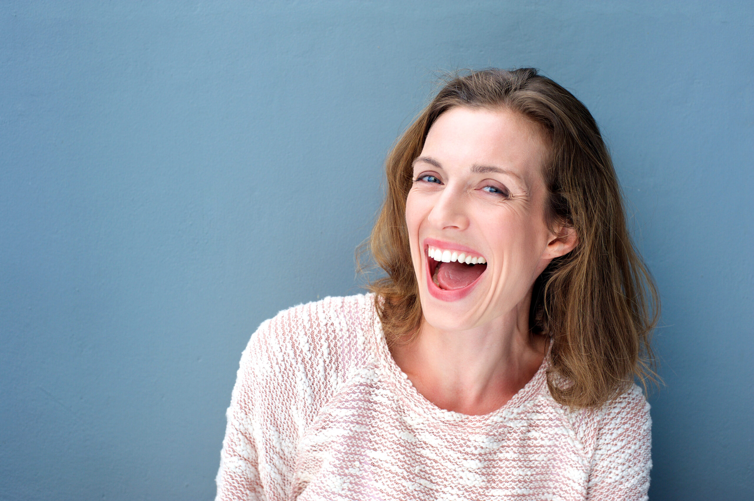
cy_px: 250
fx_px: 1046
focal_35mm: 50
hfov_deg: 39.6
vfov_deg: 27.0
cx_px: 377
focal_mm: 50
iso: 500
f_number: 5.6
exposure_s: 1/400
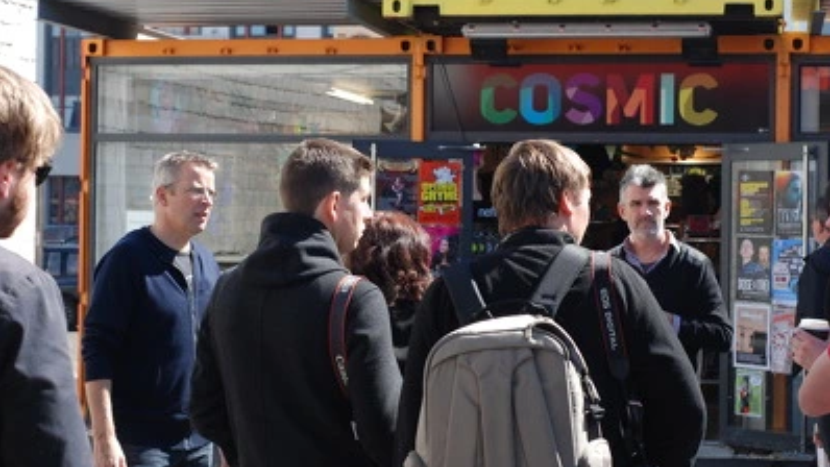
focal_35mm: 79
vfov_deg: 15.3
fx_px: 1739
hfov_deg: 26.8
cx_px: 415
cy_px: 201
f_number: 6.3
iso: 200
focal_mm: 50
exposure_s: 1/160
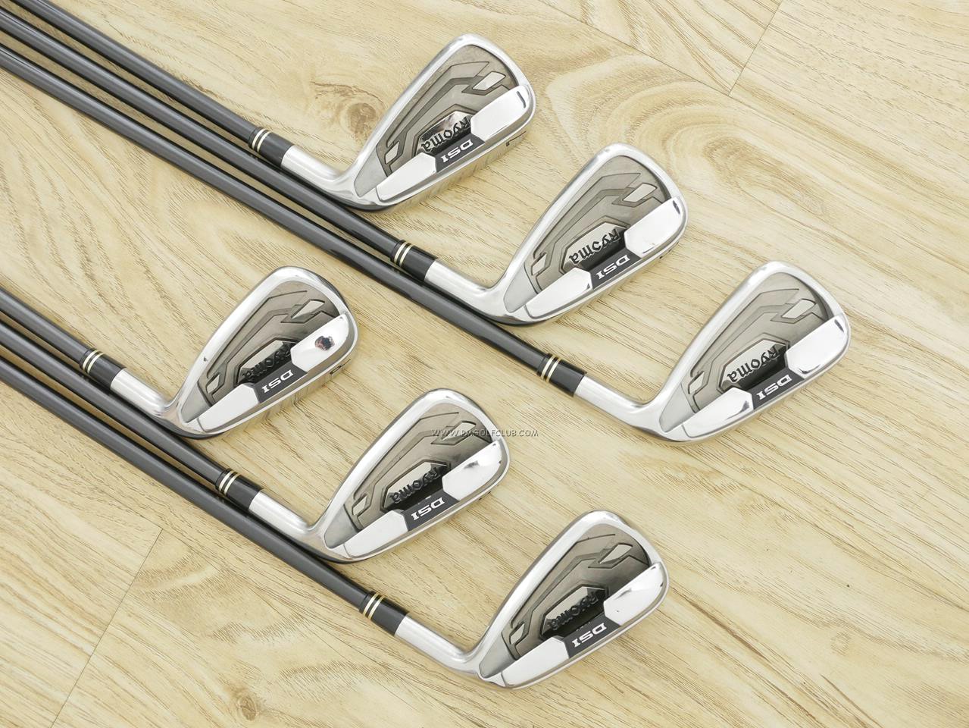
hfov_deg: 38.2
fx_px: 1400
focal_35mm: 50
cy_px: 364
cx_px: 484
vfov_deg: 29.1
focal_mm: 25
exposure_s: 1/30
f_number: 4.5
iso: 1600
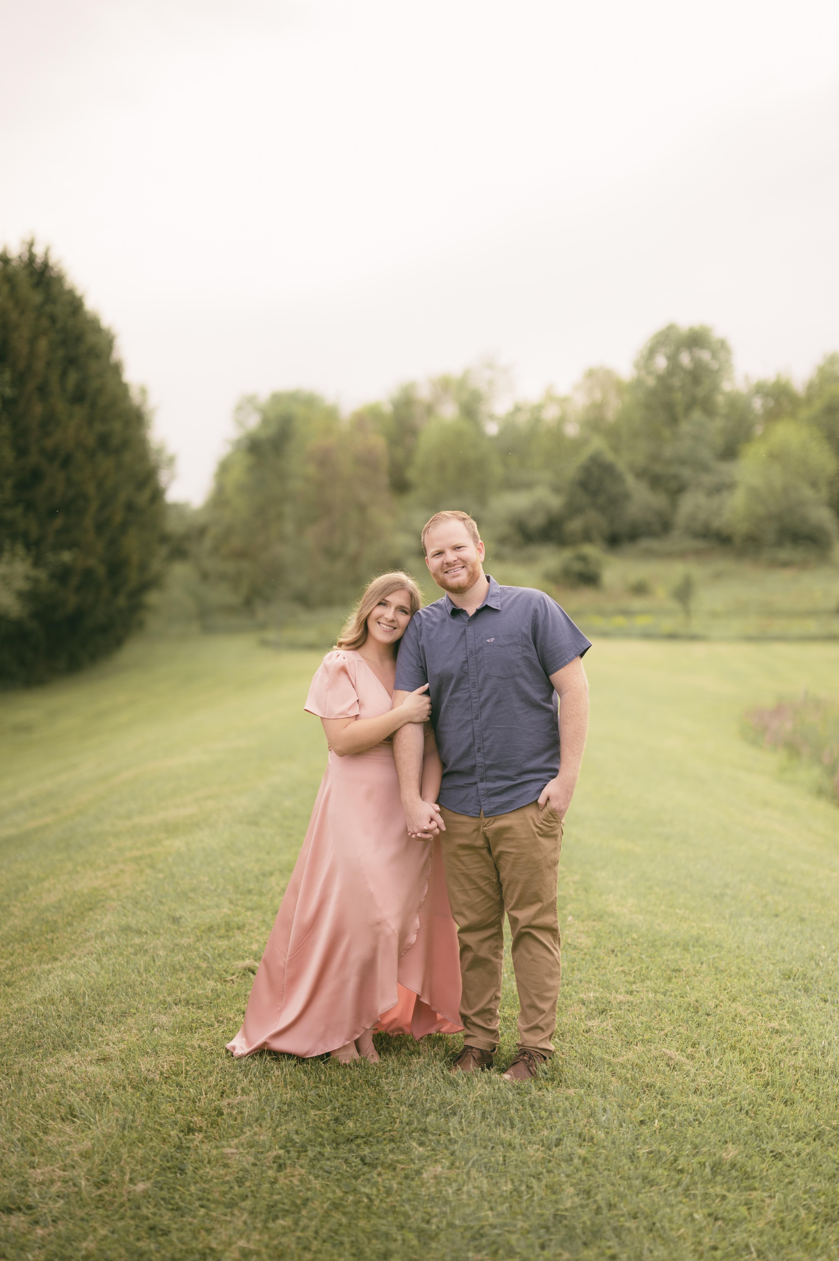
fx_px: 1750
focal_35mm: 50
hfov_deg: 27.0
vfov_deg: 39.6
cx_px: 420
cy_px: 630
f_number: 1.2
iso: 160
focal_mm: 50
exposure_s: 1/4000
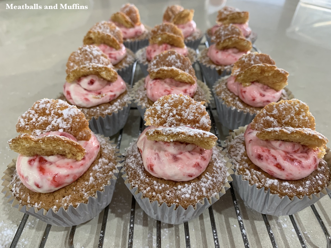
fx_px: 249
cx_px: 166
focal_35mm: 26
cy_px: 124
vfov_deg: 53.1
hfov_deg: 67.3
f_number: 1.8
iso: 125
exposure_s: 1/60
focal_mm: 4.25
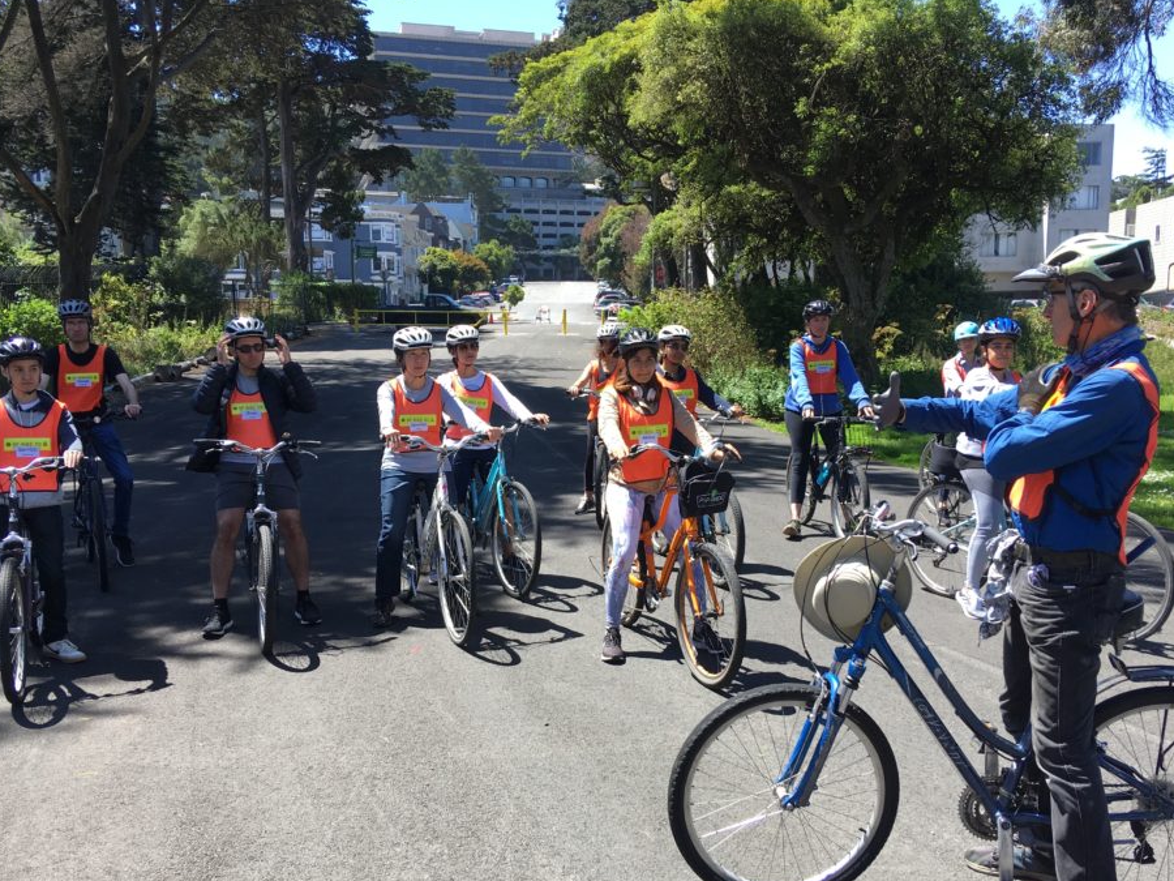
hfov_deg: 55.4
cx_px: 594
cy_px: 495
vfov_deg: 42.9
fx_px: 1119
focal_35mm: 33
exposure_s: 1/384
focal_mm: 4.15
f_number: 2.2
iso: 25
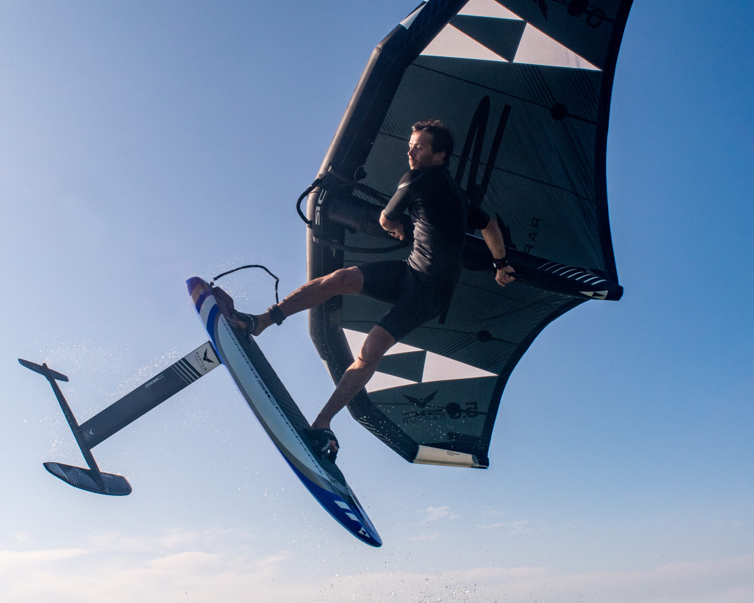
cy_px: 309
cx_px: 296
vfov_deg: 39.1
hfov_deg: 47.6
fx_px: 848
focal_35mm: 38
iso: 400
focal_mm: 20
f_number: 10
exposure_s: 1/2000
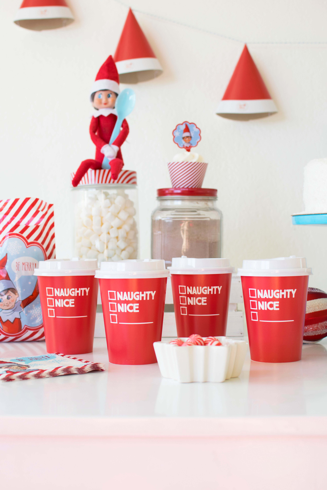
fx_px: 715
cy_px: 245
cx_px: 164
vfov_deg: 37.9
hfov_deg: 25.8
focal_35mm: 52
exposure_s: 1/80
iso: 200
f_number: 4
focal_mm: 35
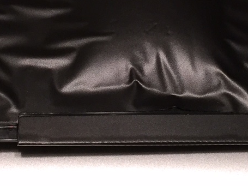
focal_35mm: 104
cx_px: 98
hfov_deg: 18.9
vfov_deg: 14.0
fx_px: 745
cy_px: -9
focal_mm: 4.15
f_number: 2.2
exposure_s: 1/30
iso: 100
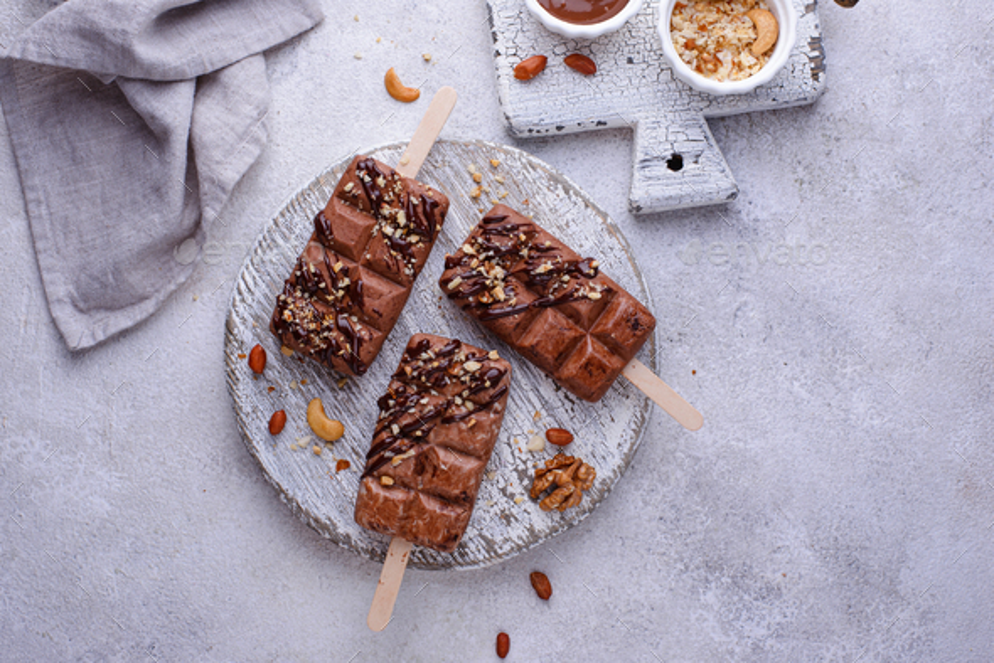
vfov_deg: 27.0
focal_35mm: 50
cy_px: 332
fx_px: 1381
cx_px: 497
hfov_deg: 39.6
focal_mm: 50
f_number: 9
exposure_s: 1/100
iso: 100
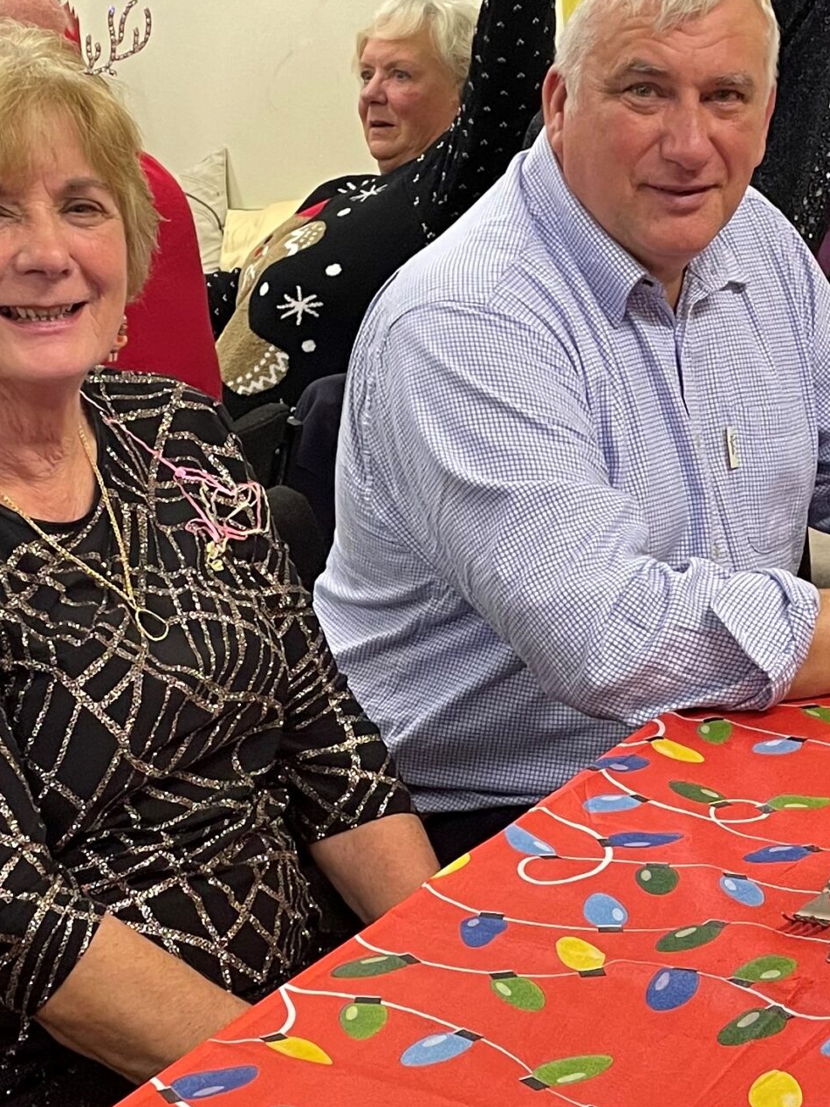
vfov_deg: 44.8
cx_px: 316
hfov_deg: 34.2
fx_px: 1343
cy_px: 525
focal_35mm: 42
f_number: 1.6
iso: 200
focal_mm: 4.2
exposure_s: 1/50
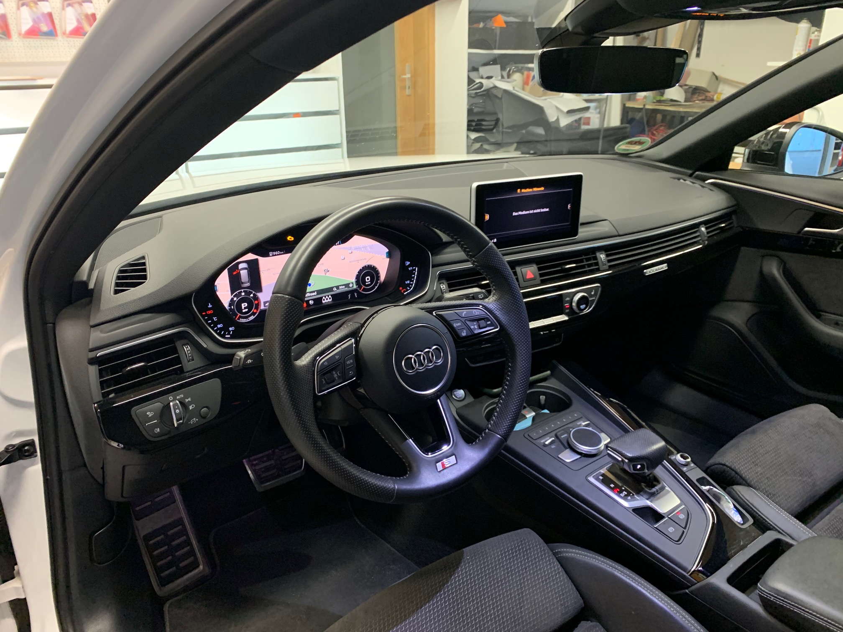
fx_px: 633
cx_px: 422
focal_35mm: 26
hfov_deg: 67.3
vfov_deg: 53.1
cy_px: 316
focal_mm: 4.25
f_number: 1.8
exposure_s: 1/25
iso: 400
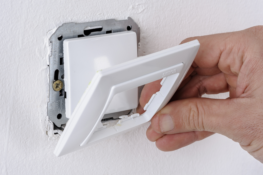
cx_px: 132
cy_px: 88
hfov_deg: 19.5
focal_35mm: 105
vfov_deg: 13.0
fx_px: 767
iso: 200
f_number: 16
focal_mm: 105
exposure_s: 1/200
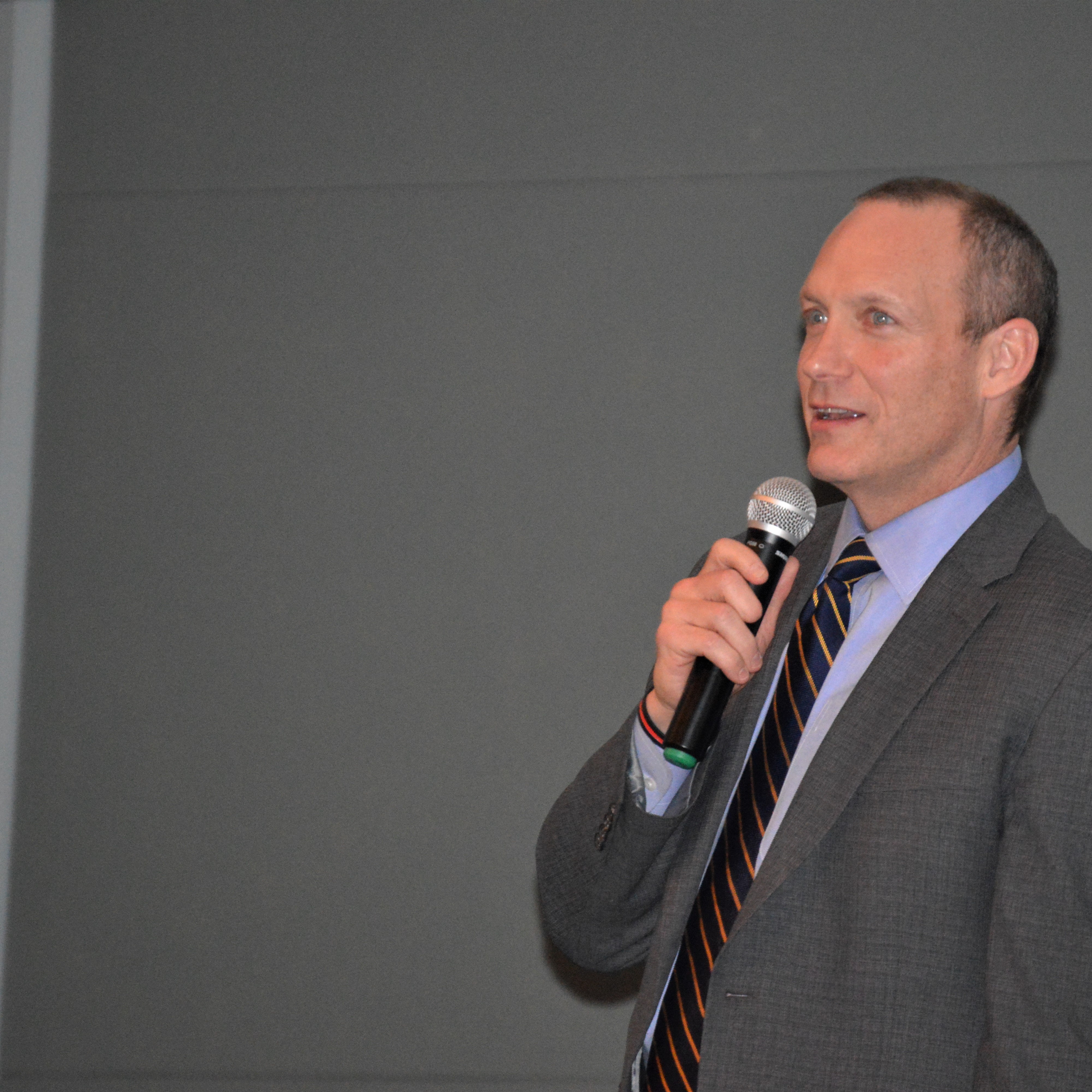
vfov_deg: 4.6
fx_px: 13705
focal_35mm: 384
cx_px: 766
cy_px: 546
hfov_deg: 4.6
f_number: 5.6
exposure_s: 1/60
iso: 3200
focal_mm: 200
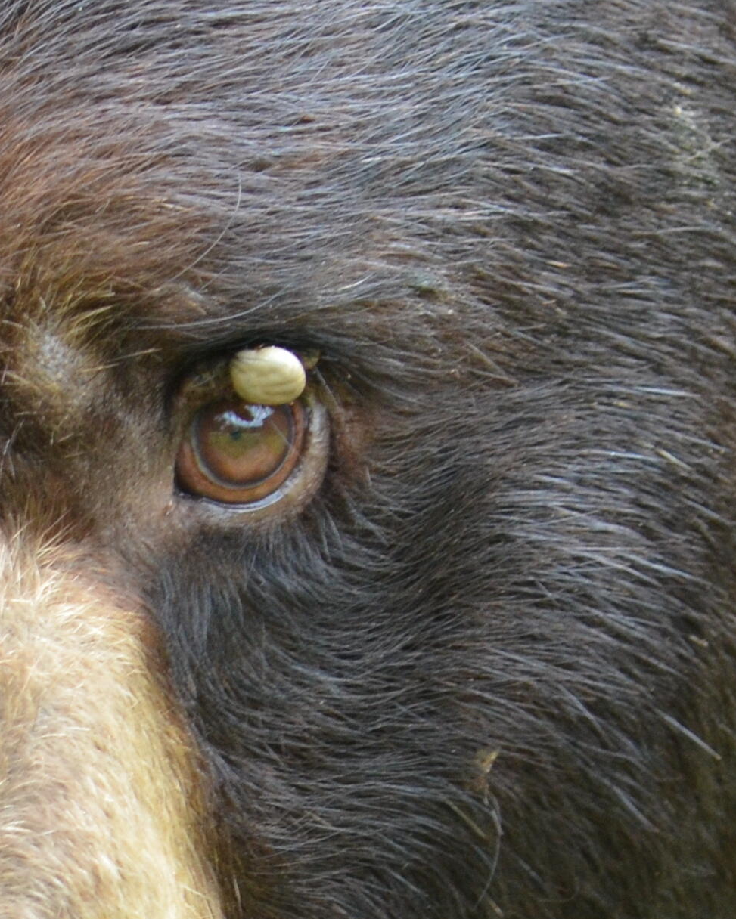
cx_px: 127
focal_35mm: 1025
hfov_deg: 1.5
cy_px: 912
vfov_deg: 1.9
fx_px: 27906
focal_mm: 180
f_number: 5
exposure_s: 1/250
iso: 800
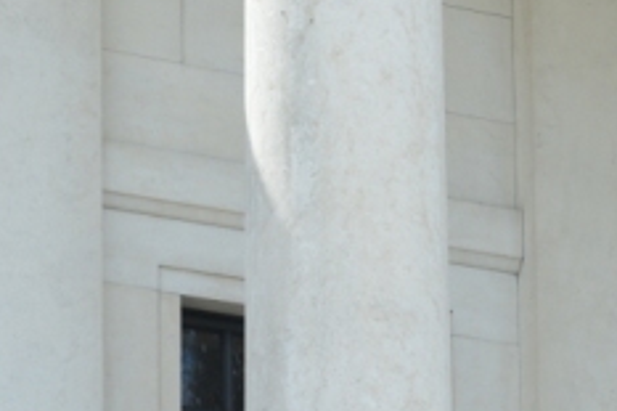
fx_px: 5275
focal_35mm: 308
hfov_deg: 6.5
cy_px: 748
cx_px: 1168
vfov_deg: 4.4
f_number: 5.6
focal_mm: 70
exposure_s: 1/800
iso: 400
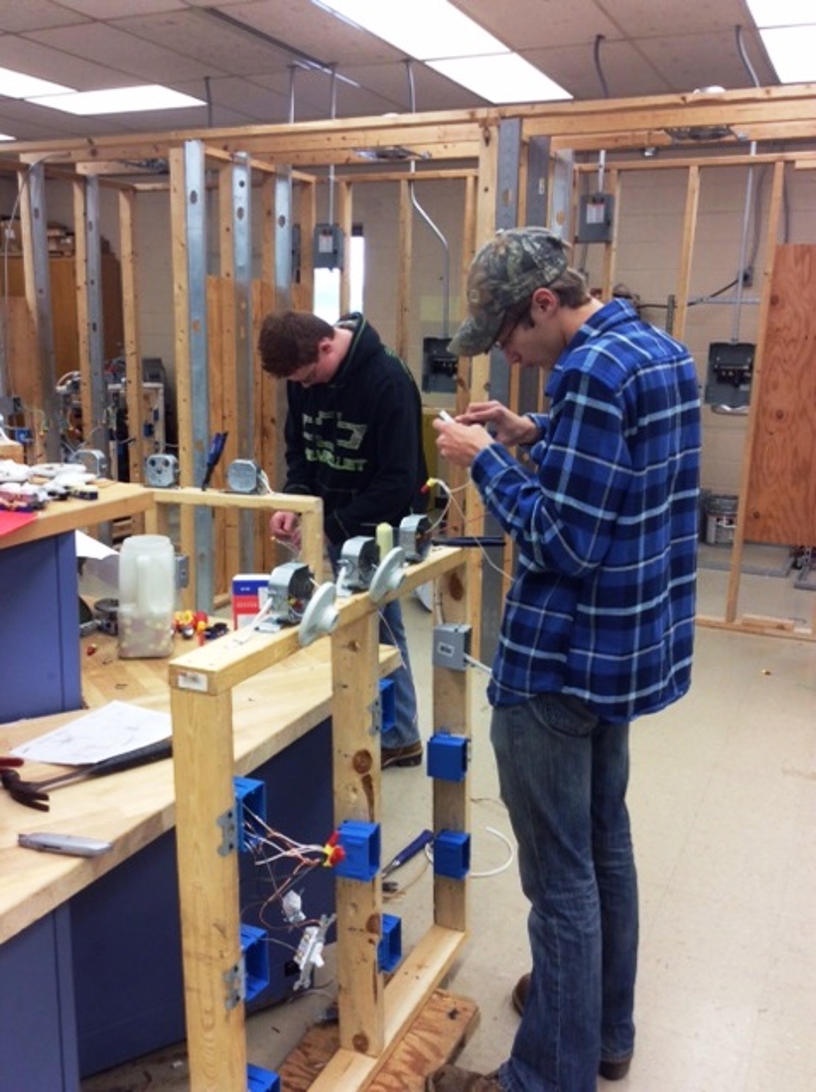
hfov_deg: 44.1
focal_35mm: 32
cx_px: 408
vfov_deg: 56.9
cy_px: 546
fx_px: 1008
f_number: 2.4
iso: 40
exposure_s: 1/40
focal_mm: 3.3
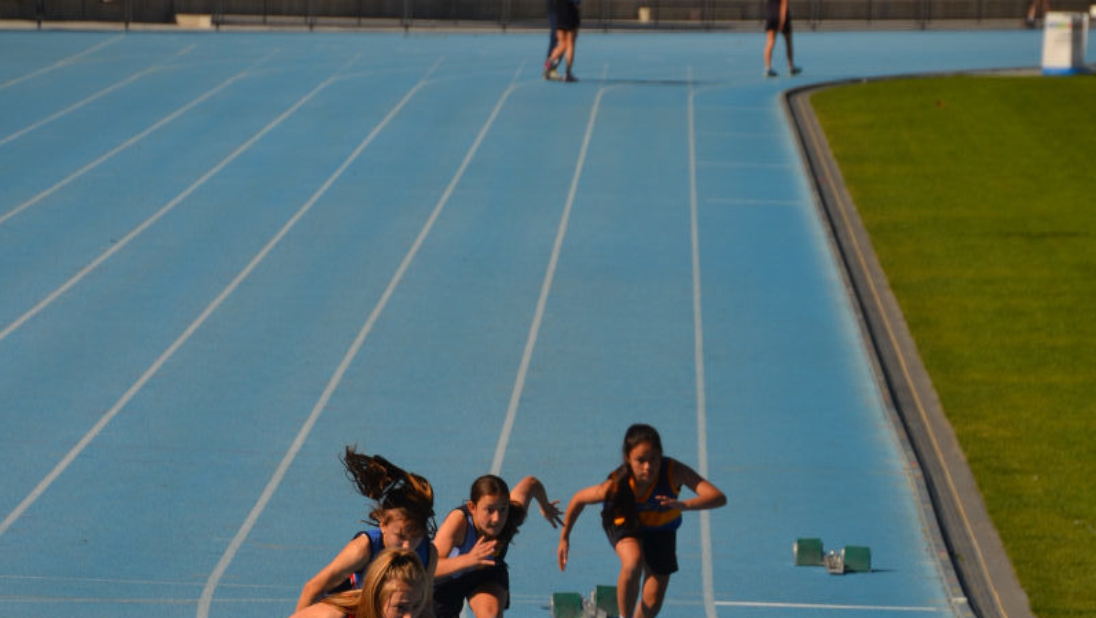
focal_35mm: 331
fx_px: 9623
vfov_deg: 3.7
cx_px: 549
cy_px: 771
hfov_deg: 6.5
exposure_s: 1/640
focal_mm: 140
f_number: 6.3
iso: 100
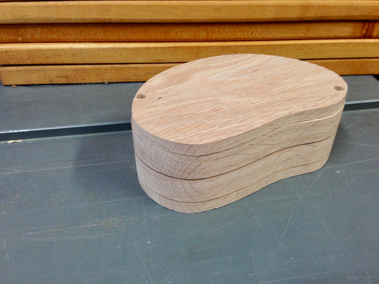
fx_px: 383
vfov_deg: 40.7
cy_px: 145
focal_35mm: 35
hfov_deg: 52.6
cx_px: 199
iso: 64
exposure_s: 1/20
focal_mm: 4.12
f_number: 2.4
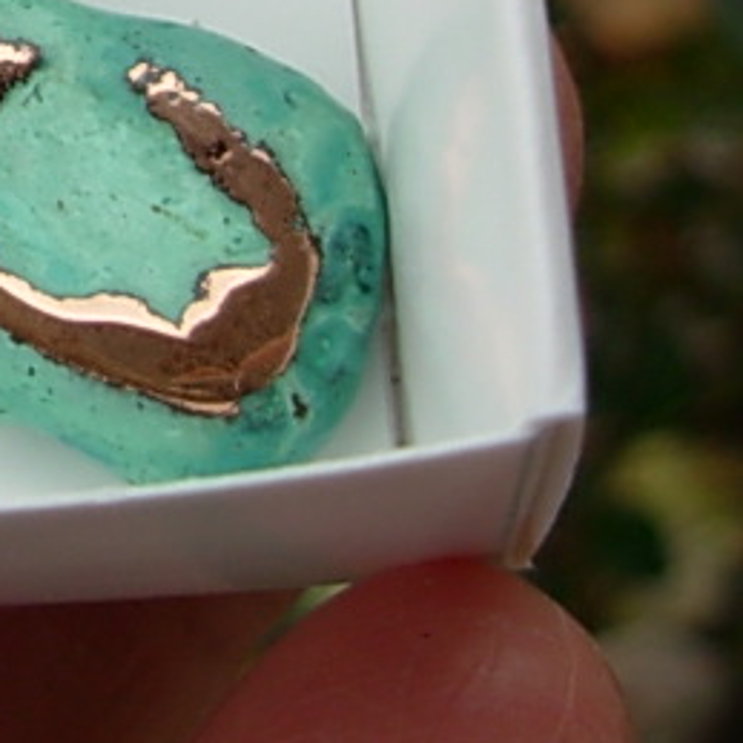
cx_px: -448
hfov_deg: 12.3
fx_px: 3230
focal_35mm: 133
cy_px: -353
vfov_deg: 12.5
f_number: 2.9
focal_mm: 6.3
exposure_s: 1/373
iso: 50
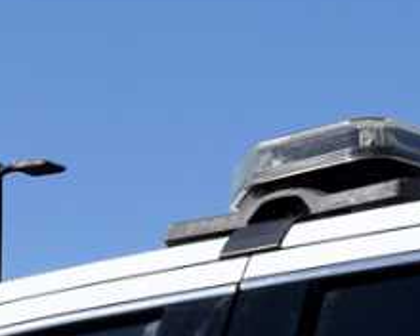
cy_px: 726
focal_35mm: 315
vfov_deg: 4.8
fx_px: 3916
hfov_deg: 5.7
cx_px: -901
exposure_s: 1/320
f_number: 9
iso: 100
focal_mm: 36
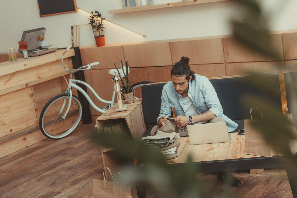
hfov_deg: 28.8
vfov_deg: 19.5
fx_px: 577
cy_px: 99
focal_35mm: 70
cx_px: 148
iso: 160
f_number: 4
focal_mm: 70
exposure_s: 1/200
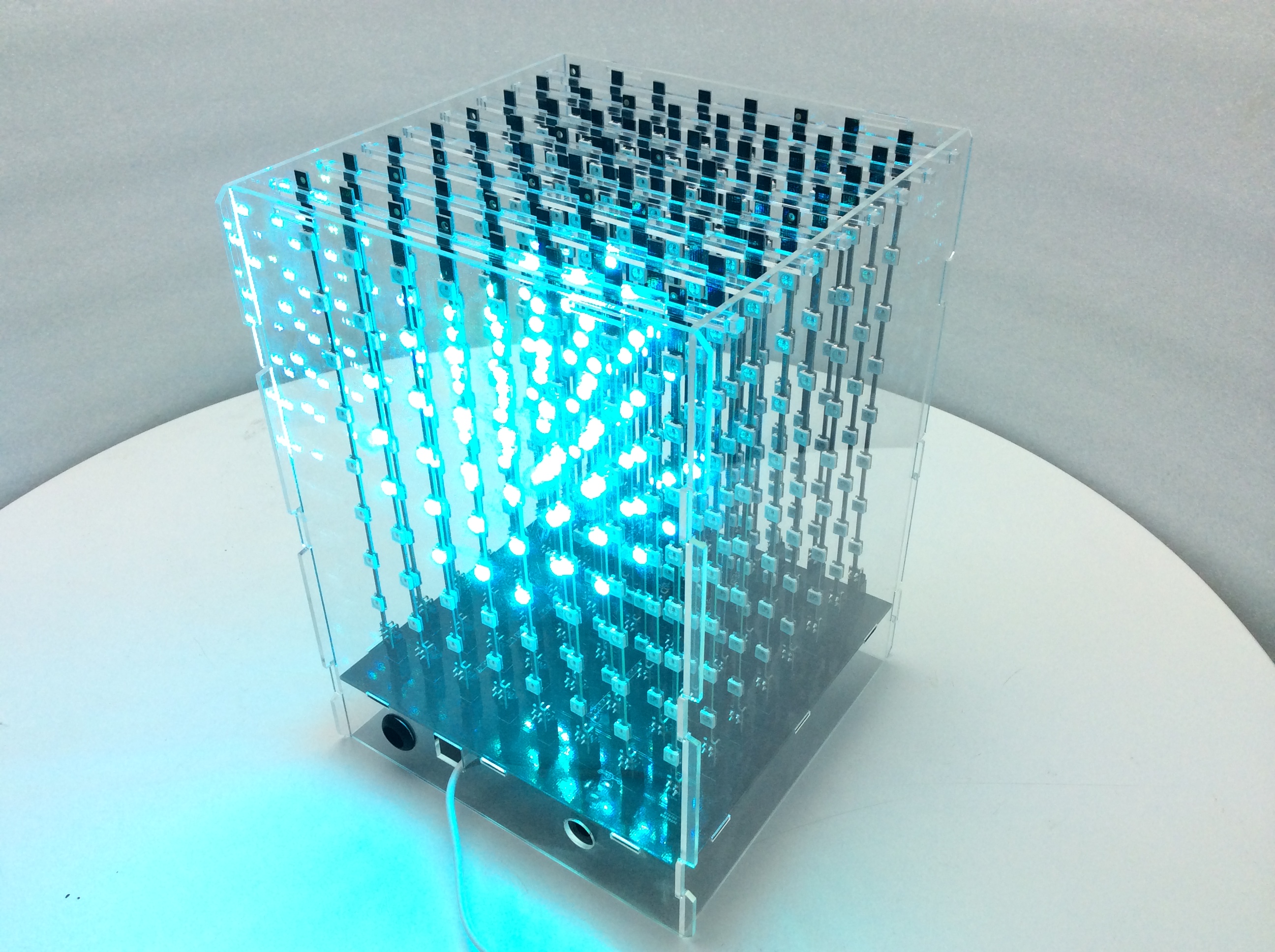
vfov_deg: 42.8
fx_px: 1214
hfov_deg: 55.4
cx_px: 638
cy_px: 476
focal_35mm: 33
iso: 40
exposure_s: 1/60
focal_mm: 3.3
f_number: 2.4
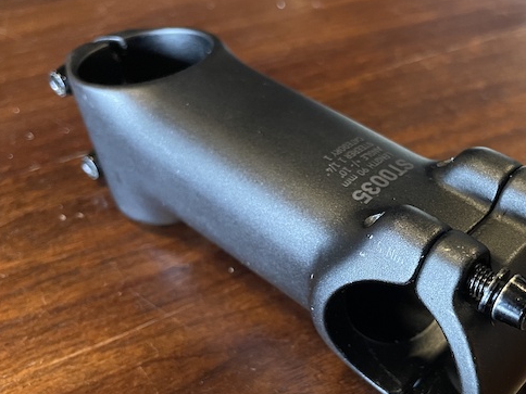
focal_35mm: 43
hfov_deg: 43.1
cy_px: 218
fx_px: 653
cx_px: 362
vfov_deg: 33.6
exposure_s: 1/30
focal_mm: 4.2
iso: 800
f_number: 1.6
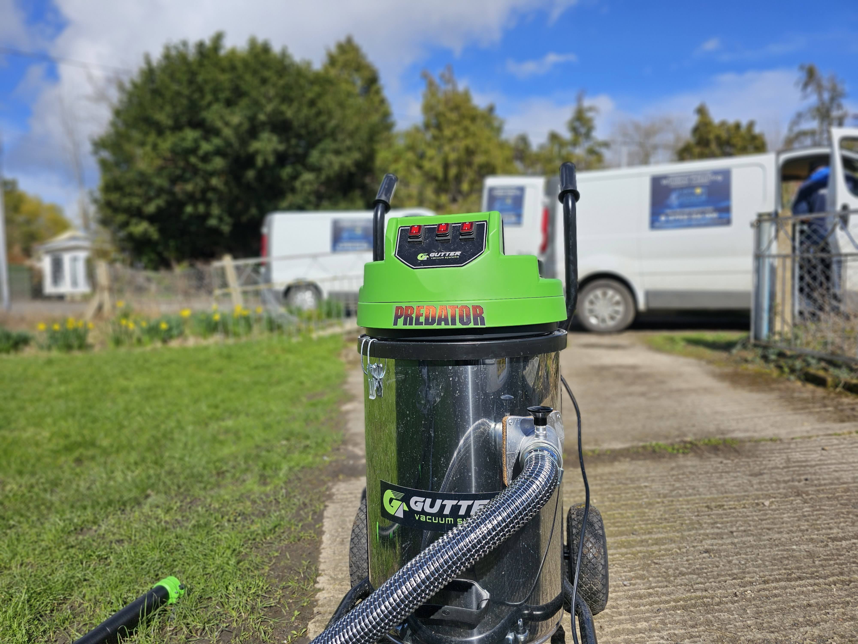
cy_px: 322
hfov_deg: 73.9
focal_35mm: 23
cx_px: 429
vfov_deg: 58.9
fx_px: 570
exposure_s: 1/1321
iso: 10
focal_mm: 6.3
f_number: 1.7
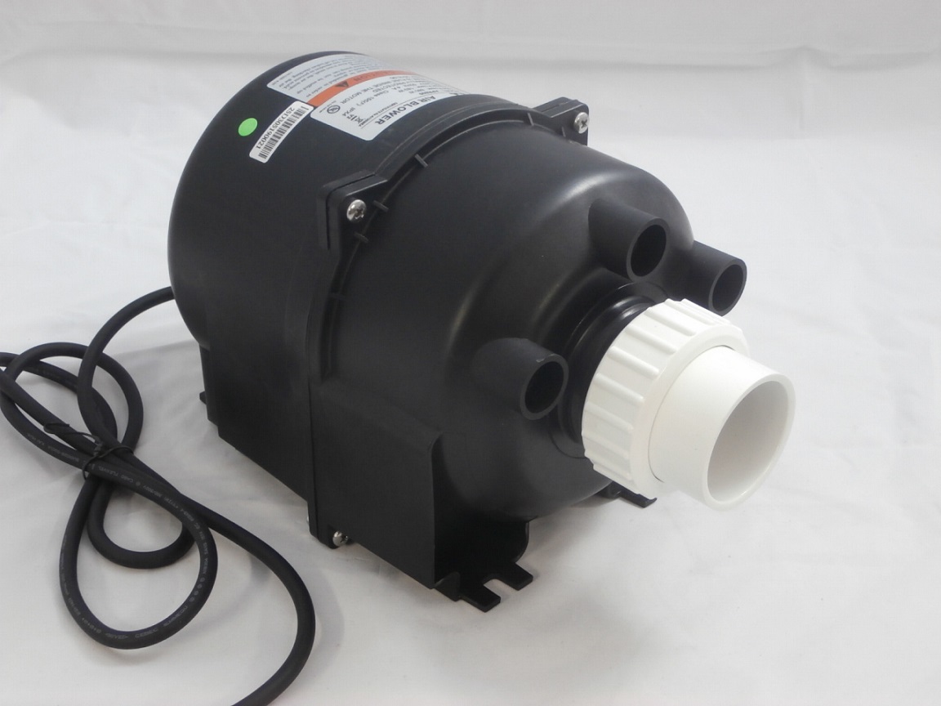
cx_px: 470
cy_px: 353
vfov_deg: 25.7
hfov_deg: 33.8
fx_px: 1549
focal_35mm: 57
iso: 200
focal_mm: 10.11
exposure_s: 1/5
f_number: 4.5
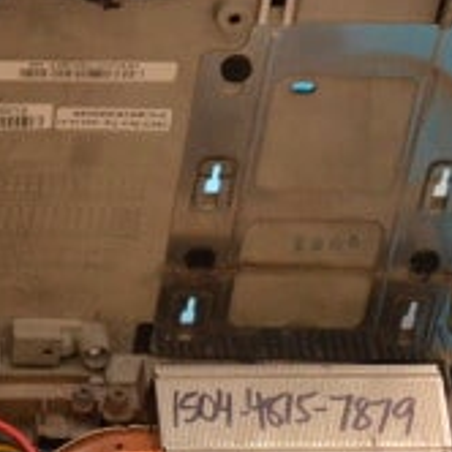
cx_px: -463
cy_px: 617
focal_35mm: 235
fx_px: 3472
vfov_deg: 7.4
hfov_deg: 7.2
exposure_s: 1/125
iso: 1600
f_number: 6.3
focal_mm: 40
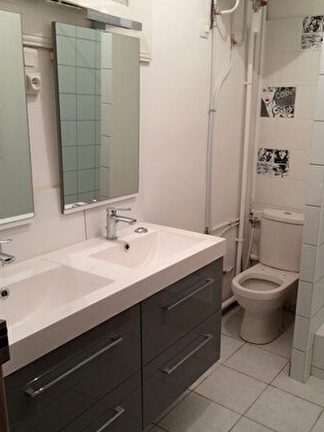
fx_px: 449
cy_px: 234
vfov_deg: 51.3
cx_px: 190
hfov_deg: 39.6
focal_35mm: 36
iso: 80
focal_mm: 4.12
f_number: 2.2
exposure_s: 1/33
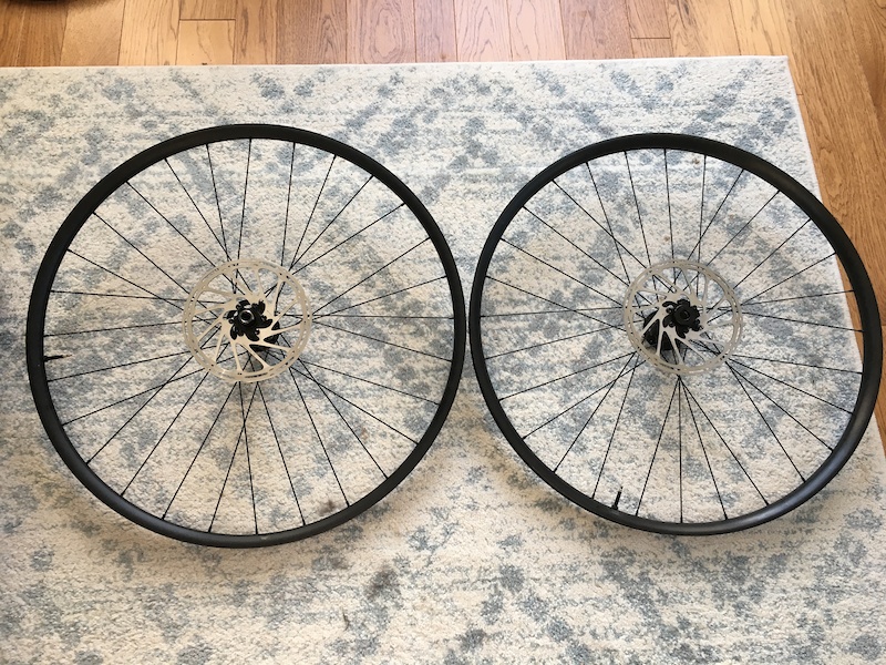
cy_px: 332
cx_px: 443
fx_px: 742
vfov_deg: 48.2
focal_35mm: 29
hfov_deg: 61.7
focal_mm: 4.15
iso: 25
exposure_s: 1/30
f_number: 2.2
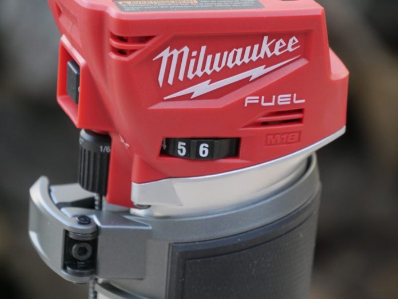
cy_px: 150
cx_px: 199
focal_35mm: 280
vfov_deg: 5.3
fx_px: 3219
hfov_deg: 7.1
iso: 2000
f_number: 5.6
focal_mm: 140
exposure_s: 1/320
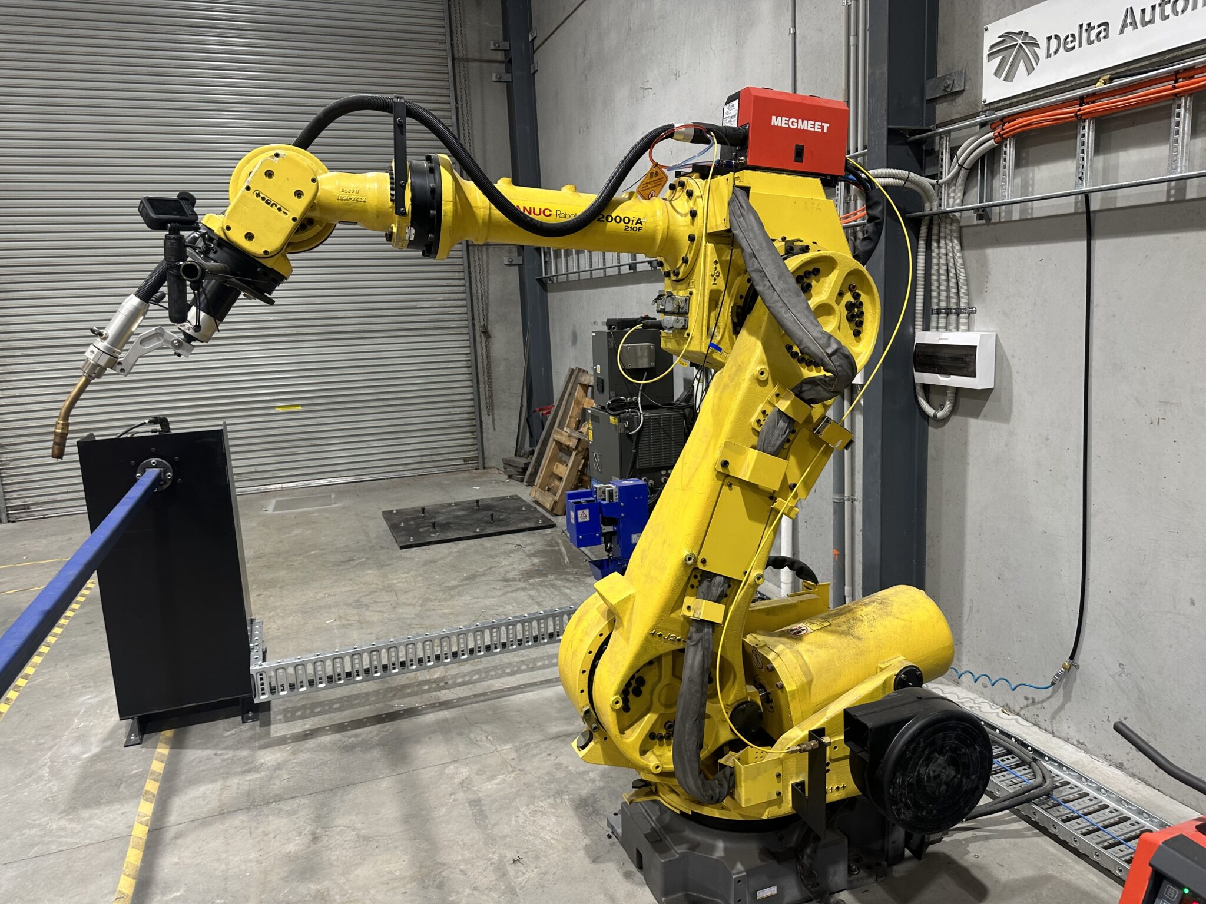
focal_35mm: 24
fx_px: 836
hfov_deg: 71.6
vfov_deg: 56.8
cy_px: 452
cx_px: 603
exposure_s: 1/50
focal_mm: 6.86
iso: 125
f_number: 1.78
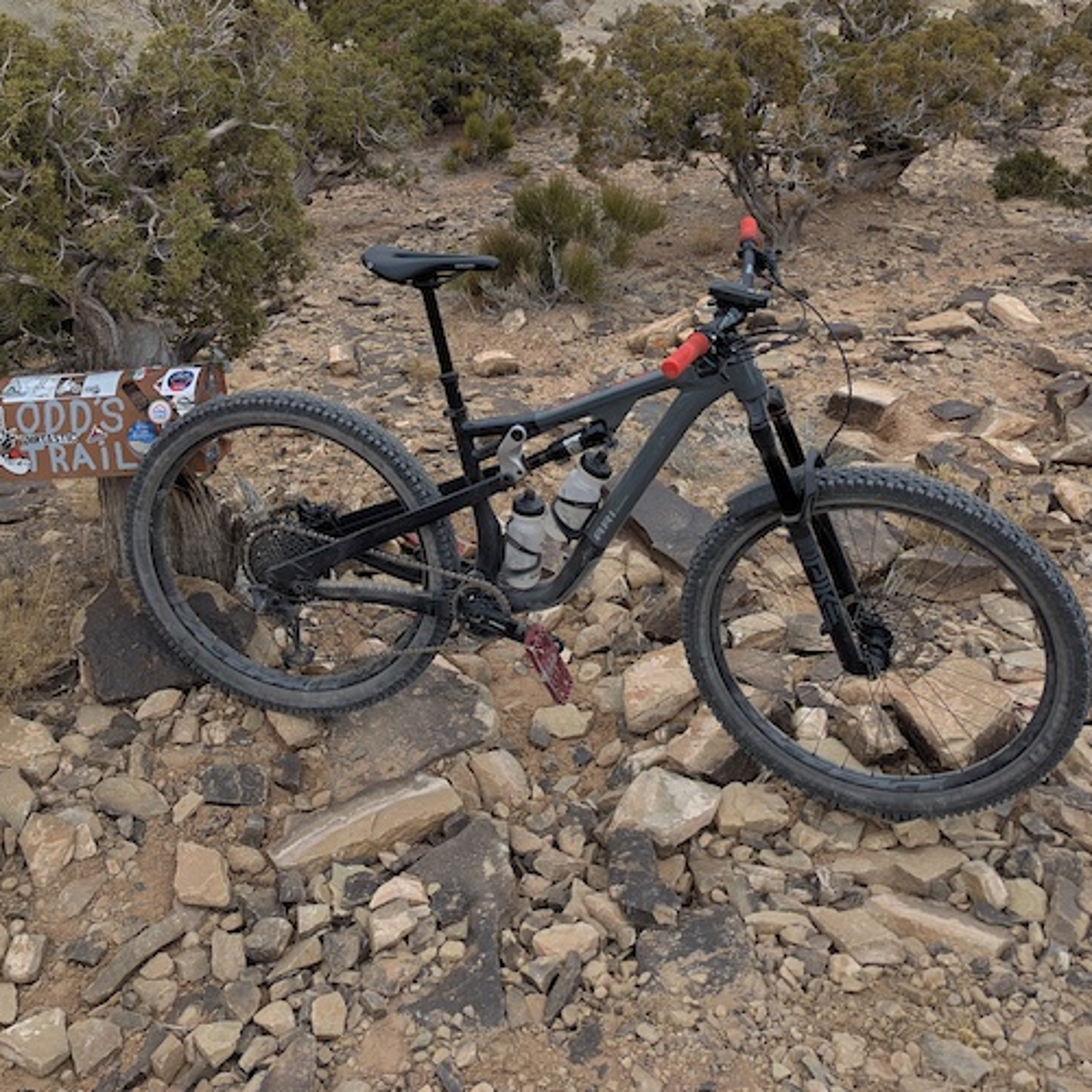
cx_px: 505
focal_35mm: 34
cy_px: 249
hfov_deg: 48.4
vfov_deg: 46.4
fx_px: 1213
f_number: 1.85
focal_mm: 6.81
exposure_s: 1/1272
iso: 46
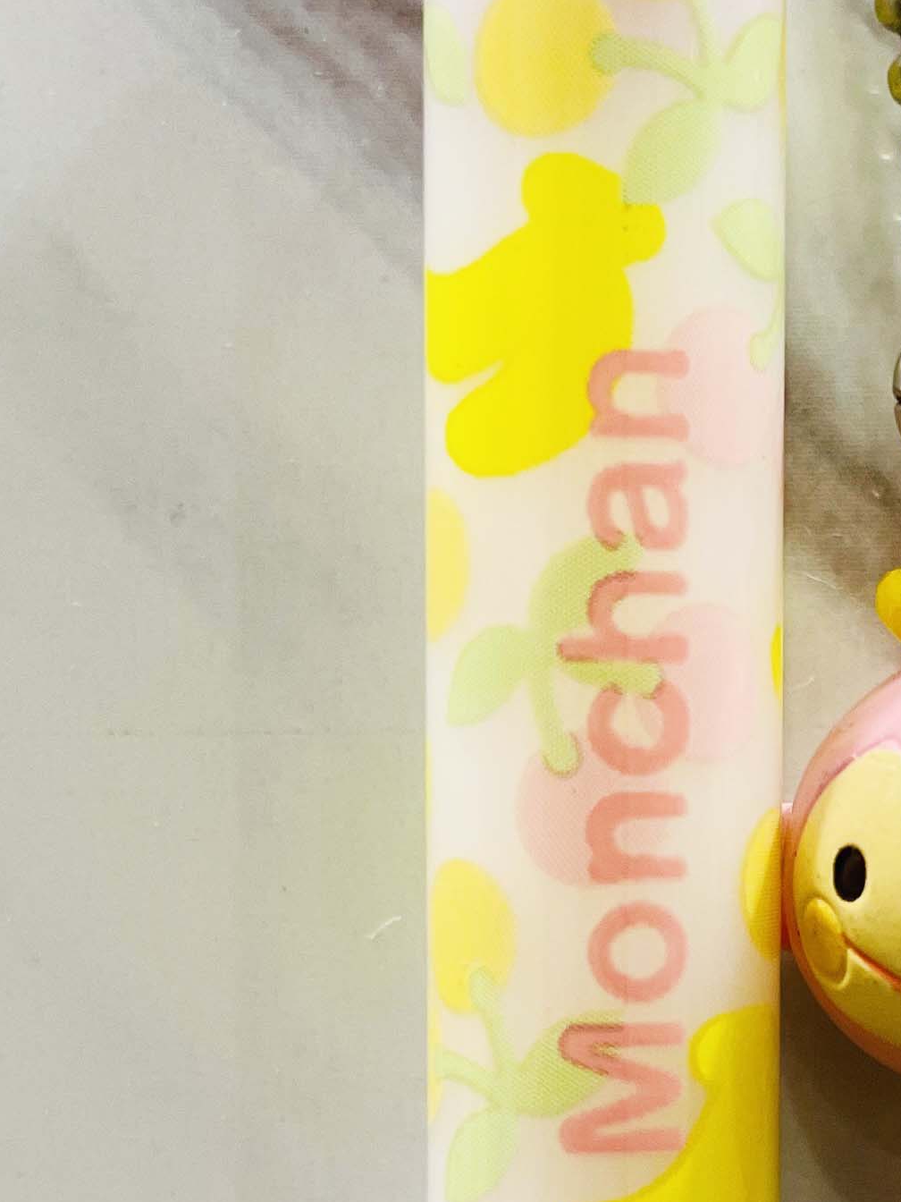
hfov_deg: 18.8
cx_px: 657
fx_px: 2707
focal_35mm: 78
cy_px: 857
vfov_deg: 24.8
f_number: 1.6
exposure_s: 1/60
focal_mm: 4.2
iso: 80
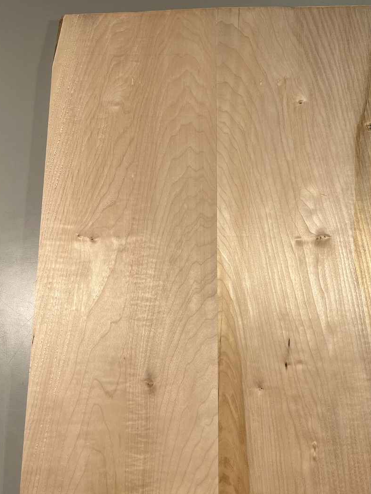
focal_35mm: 32
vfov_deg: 56.8
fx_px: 457
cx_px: 214
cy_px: 262
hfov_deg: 44.0
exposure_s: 1/209
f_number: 1.5
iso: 40
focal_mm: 5.7
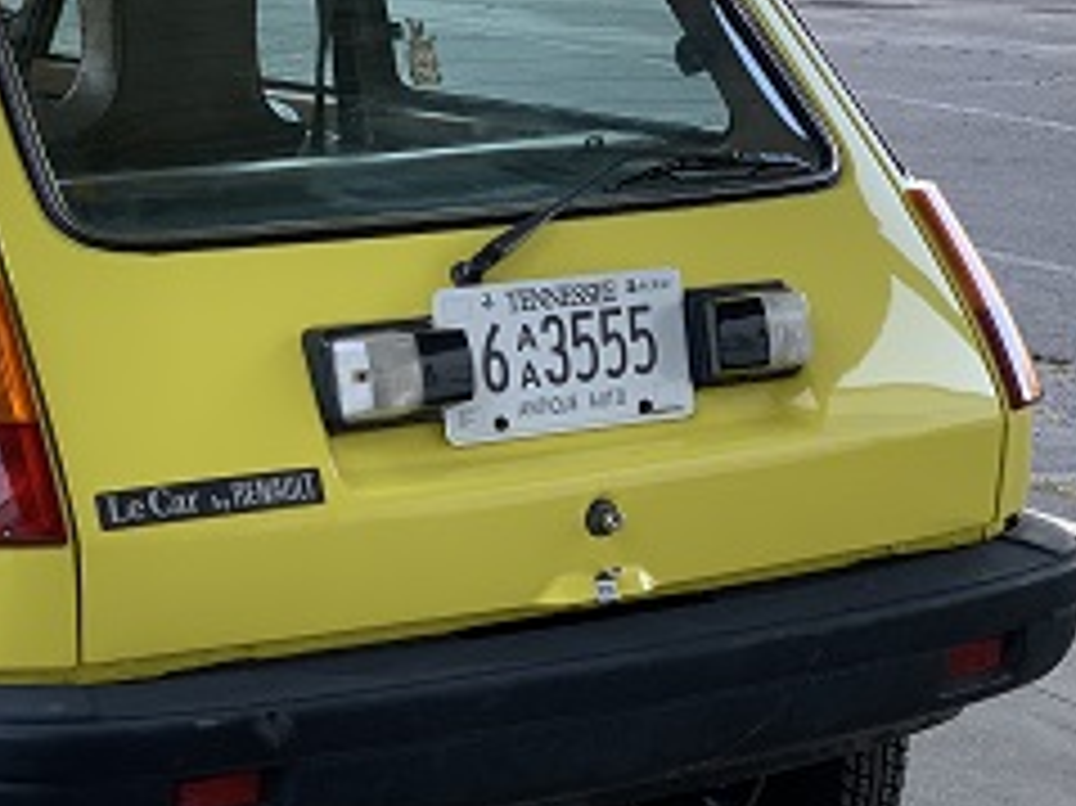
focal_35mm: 109
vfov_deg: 13.6
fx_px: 3386
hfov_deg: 17.7
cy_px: 448
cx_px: 59
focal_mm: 6
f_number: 2.4
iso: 50
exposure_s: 1/122
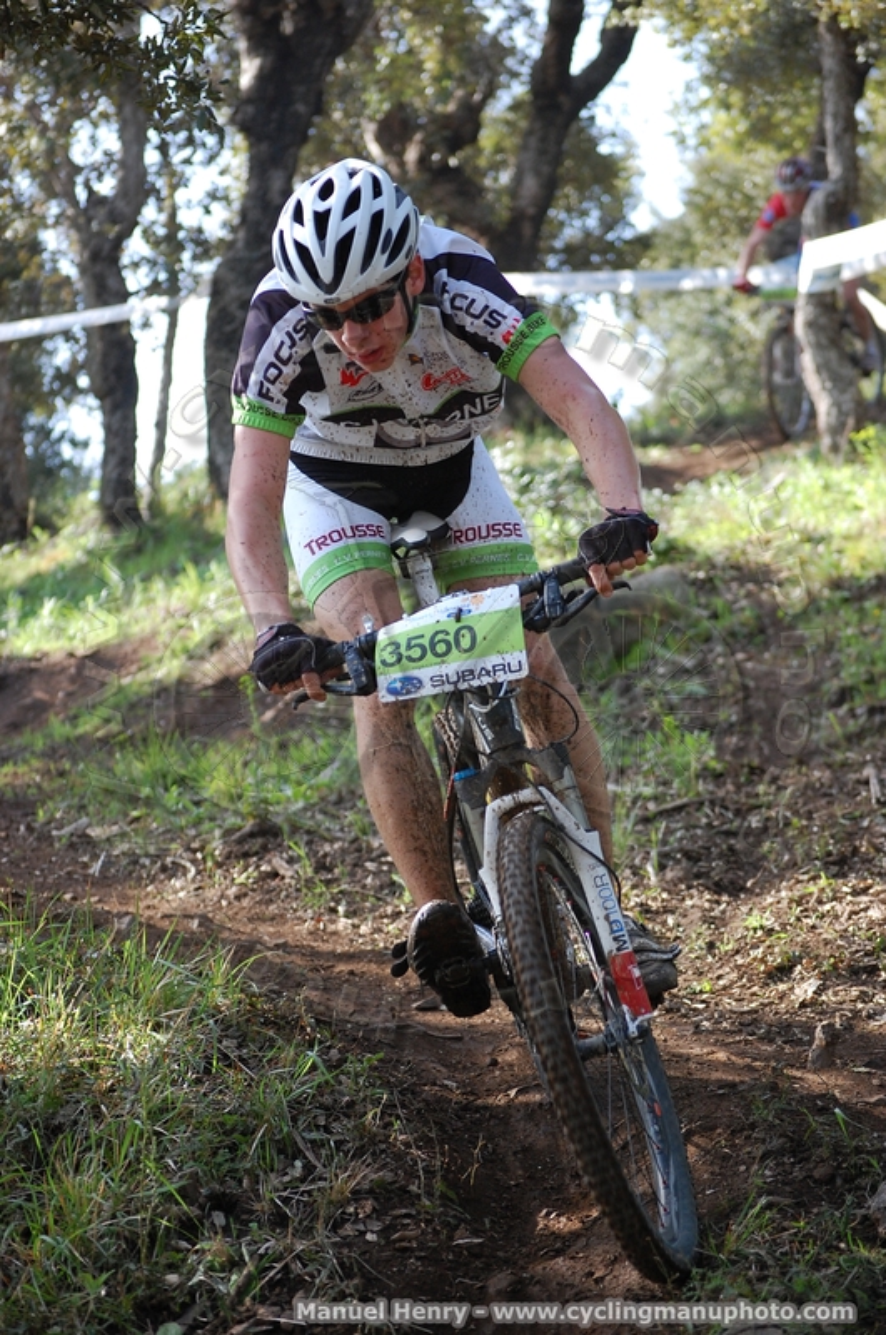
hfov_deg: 12.1
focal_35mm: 112
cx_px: 443
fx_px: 4165
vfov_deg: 18.2
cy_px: 668
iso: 560
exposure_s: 1/500
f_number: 4.2
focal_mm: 75
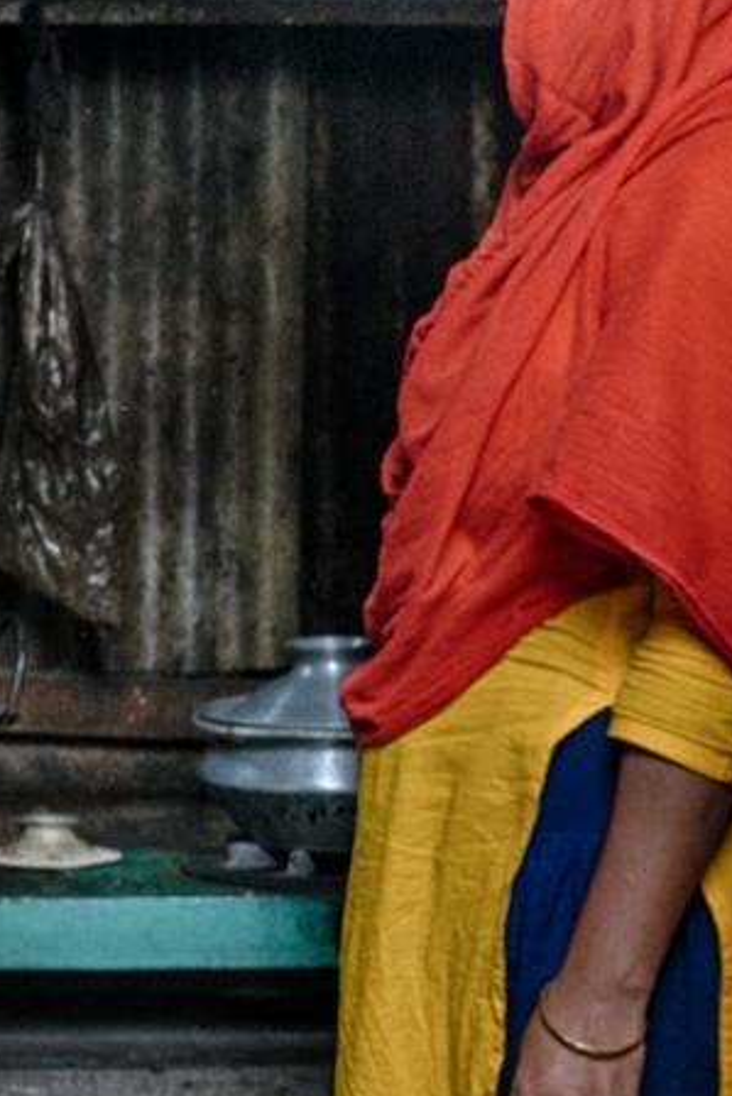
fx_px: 3809
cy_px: 548
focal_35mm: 125
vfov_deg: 16.4
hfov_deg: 10.9
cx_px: 588
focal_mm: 35
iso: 400
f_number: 6.3
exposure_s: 1/200
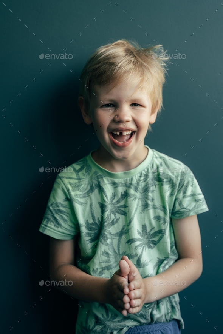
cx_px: 112
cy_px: 167
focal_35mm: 55
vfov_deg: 36.2
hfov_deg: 24.6
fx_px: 511
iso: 125
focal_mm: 55
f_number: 3.2
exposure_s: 1/250
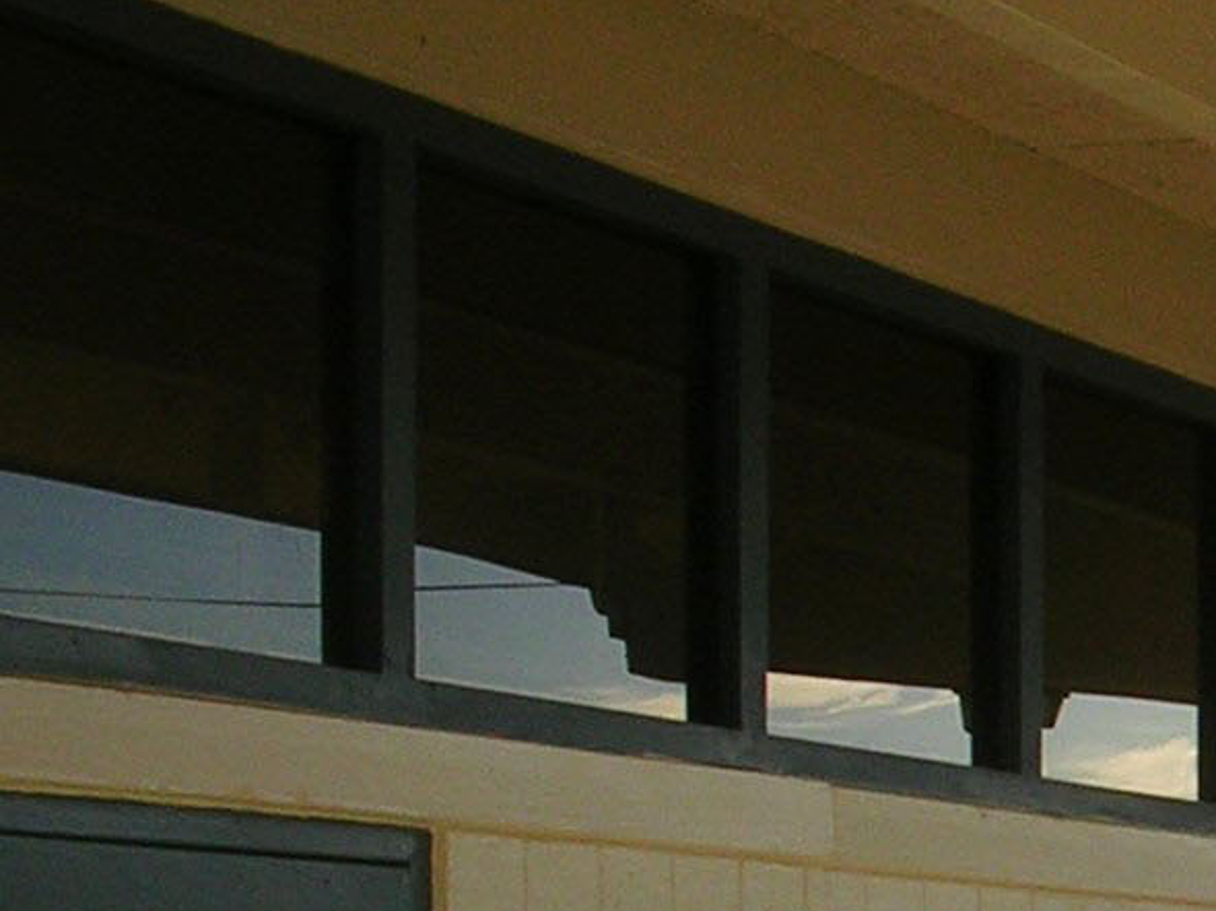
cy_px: 1301
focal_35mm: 132
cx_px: 1979
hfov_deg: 13.8
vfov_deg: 10.9
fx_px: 4635
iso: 50
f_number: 5.6
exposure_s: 1/268
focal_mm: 5.8
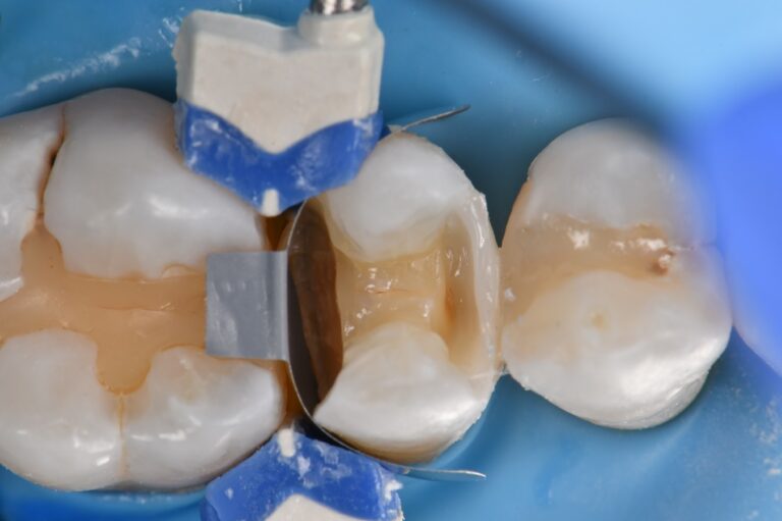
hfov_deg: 13.1
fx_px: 3408
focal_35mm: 157
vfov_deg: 8.7
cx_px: 391
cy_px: 260
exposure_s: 1/160
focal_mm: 105
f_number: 32
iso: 200
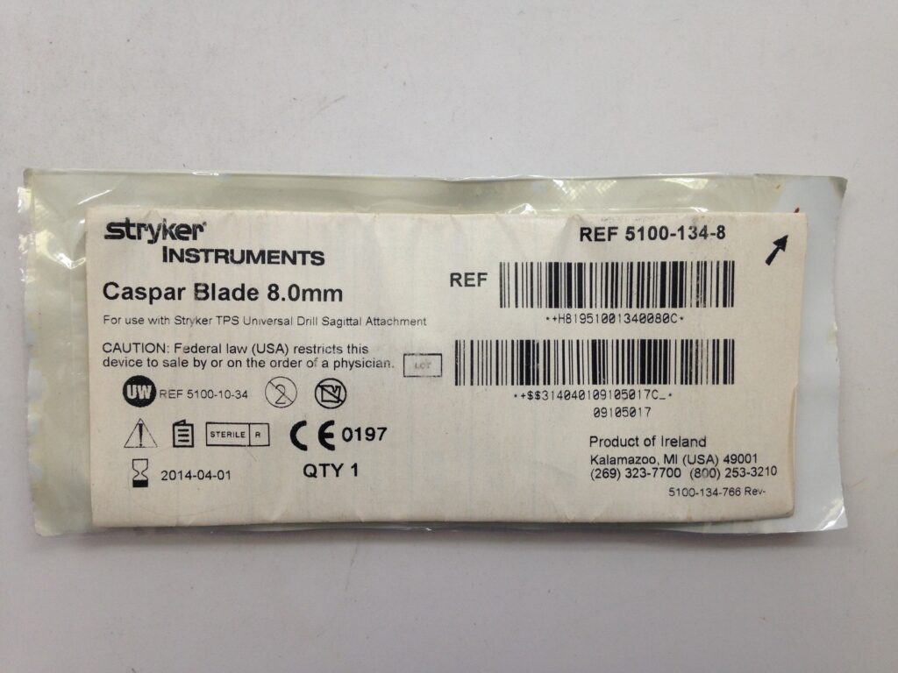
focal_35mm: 33
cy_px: 336
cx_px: 449
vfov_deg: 42.9
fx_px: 856
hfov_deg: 55.4
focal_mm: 4.12
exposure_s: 1/60
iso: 64
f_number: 2.4
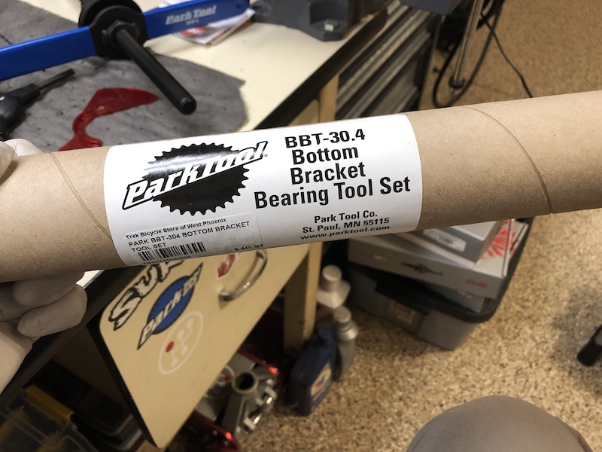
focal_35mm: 28
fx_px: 487
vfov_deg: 49.7
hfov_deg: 63.4
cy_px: 226
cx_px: 301
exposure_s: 1/20
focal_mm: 3.99
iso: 40
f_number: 1.8
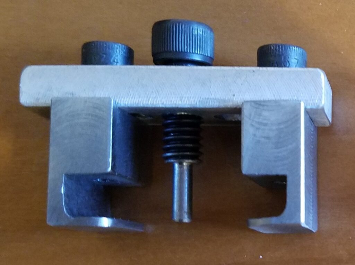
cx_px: 178
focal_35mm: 26
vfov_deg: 53.0
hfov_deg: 67.4
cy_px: 132
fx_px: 266
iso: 200
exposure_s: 1/20
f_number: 1.7
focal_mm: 4.2
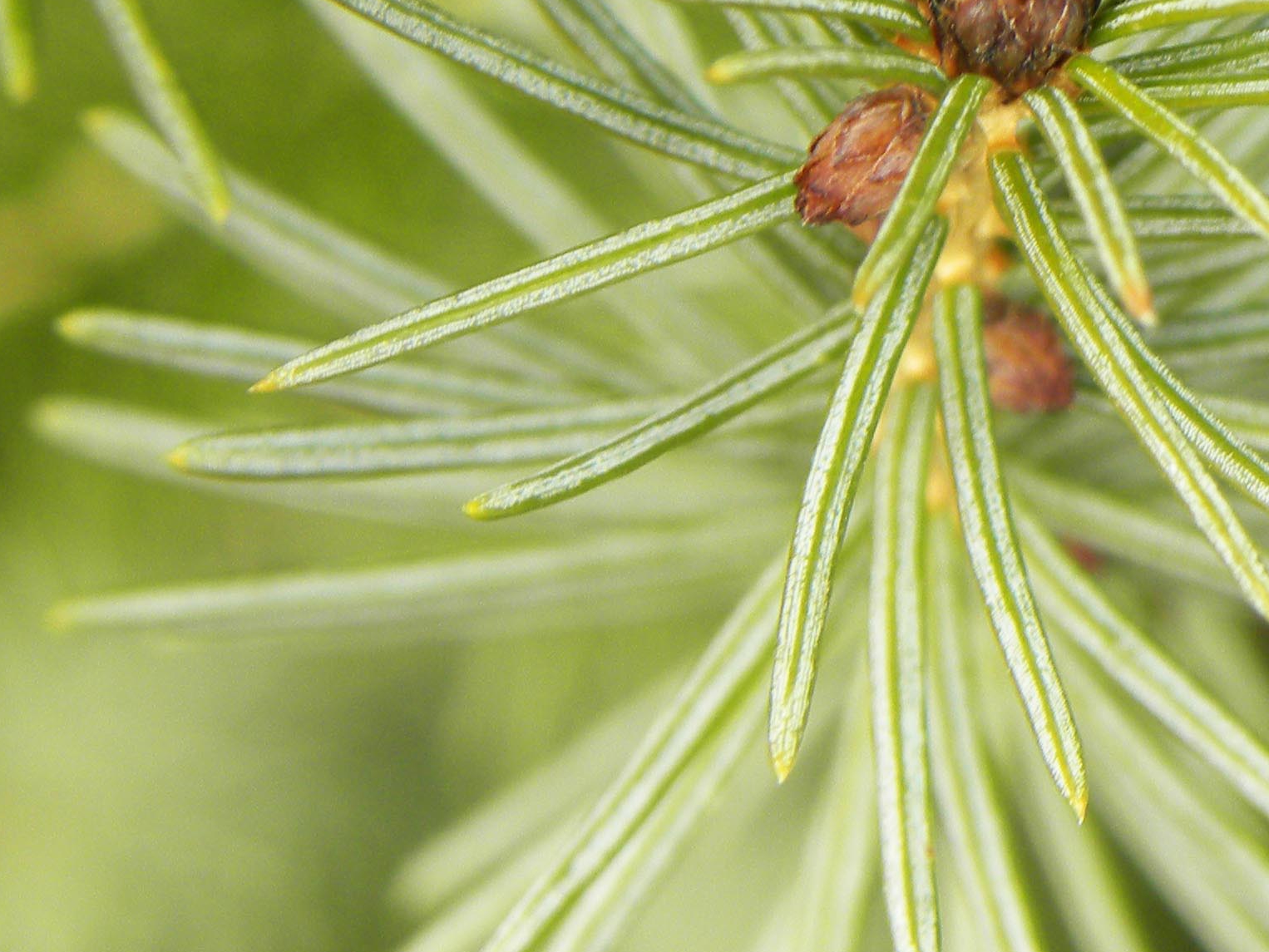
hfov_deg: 7.9
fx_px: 9130
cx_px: 1202
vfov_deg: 6.0
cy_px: 150
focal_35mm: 249
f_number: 4
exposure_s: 1/78
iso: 87
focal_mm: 16.9
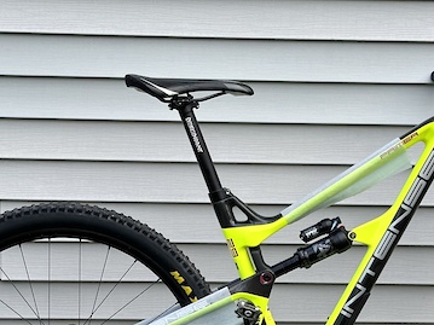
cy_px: 266
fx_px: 1341
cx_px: 311
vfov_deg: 13.7
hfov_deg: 18.3
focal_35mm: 107
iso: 64
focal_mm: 6.86
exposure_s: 1/401
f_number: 1.78
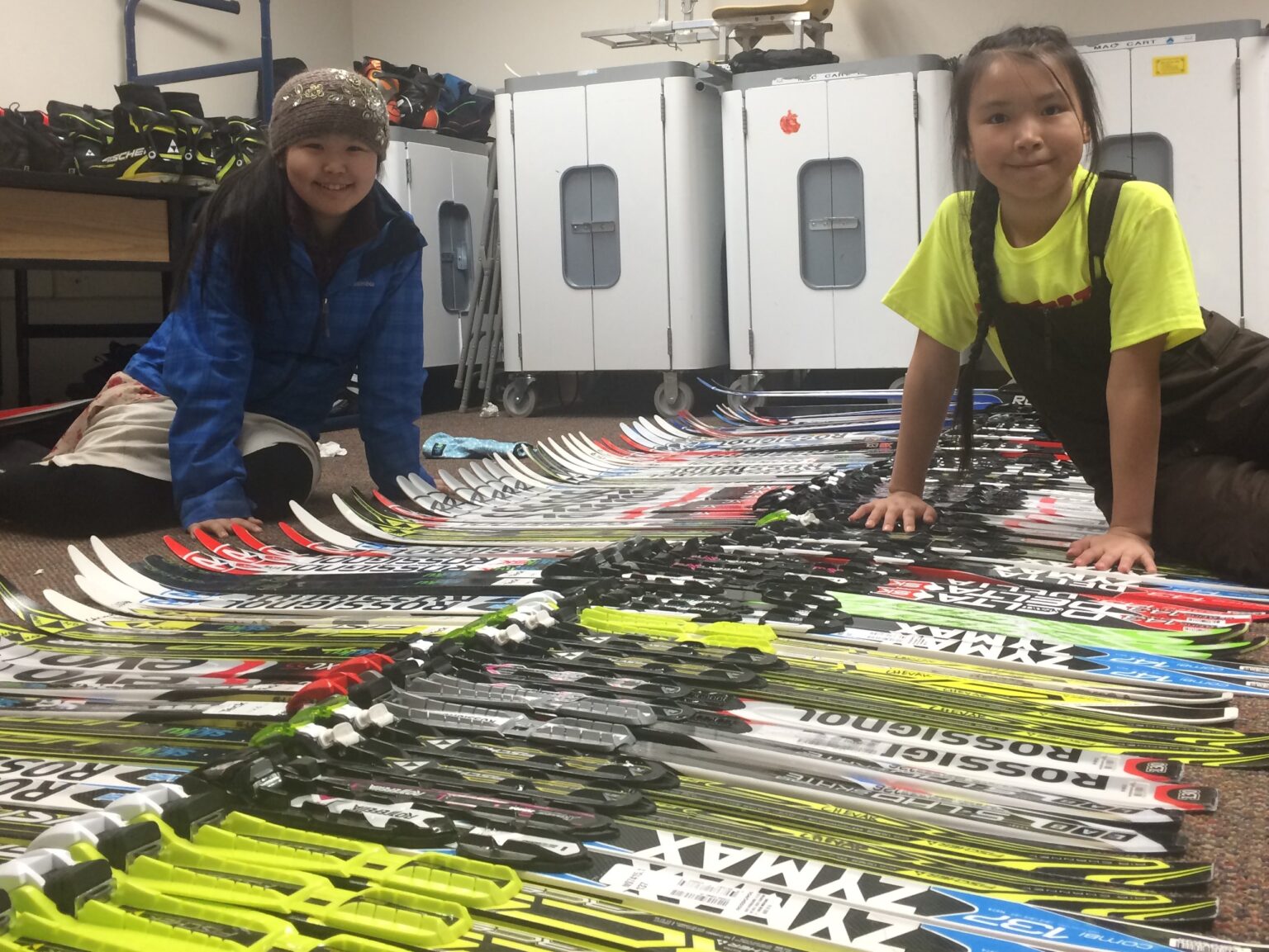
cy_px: 476
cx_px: 634
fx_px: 1063
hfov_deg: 61.6
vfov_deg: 48.3
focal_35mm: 29
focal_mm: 4.15
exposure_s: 1/30
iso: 64
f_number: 2.2
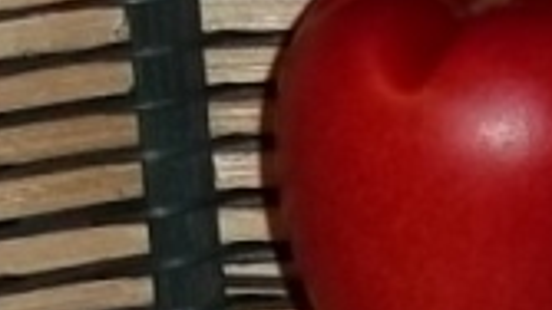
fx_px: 3513
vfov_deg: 5.0
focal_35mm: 240
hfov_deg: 9.0
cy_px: 597
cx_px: 317
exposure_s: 1/30
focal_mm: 6.5
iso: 160
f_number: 3.1
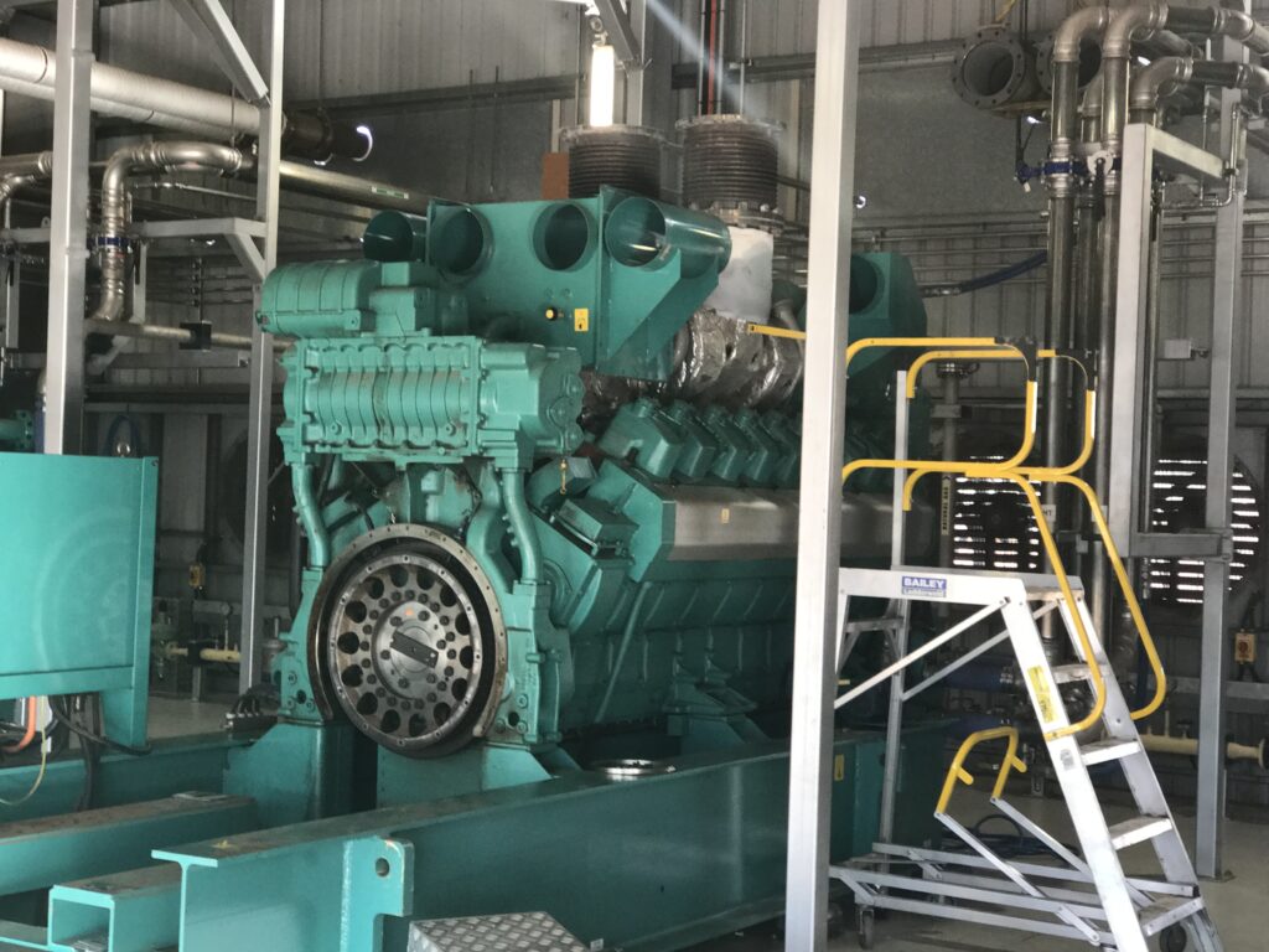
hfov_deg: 33.8
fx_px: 2090
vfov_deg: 25.7
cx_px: 634
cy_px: 476
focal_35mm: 57
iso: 100
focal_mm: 6.6
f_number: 2.8
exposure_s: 1/50
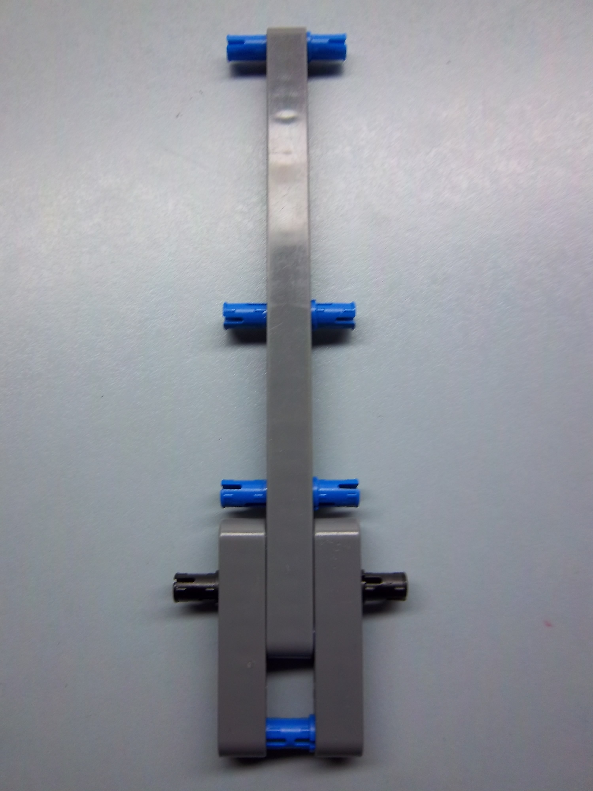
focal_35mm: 28
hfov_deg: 49.7
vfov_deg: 63.4
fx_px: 640
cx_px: 296
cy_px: 396
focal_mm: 5.05
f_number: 3.5
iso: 64
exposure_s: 1/40
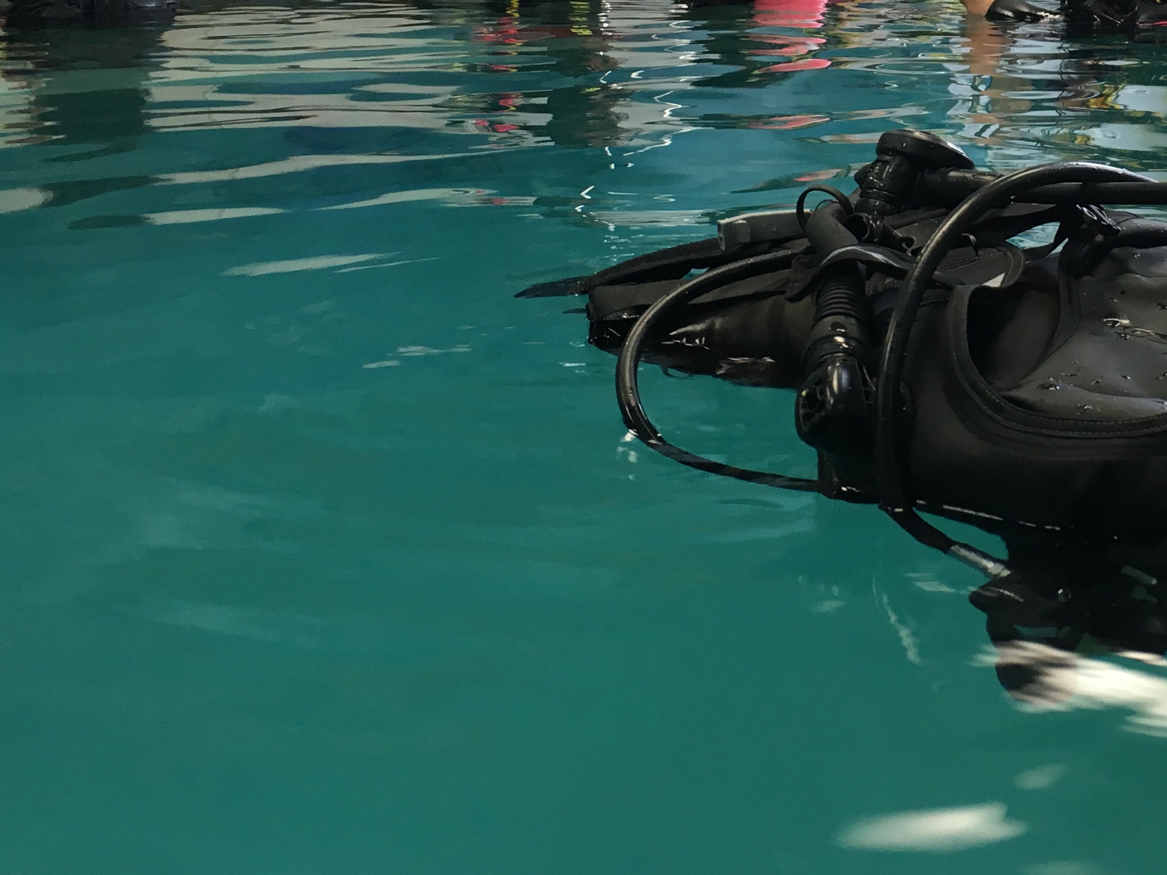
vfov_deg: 24.9
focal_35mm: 57
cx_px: 964
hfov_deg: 32.7
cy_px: 75
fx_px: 1922
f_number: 2.2
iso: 50
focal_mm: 4.15
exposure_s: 1/30
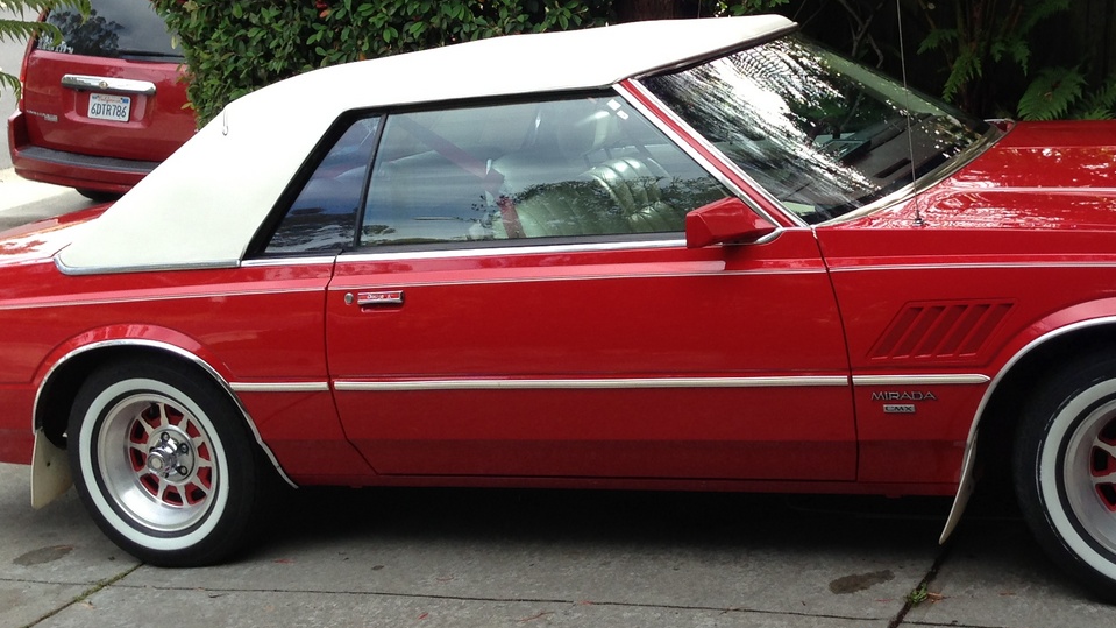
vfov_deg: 19.8
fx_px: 1775
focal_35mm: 60
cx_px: 763
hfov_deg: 34.5
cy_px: 130
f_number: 2.4
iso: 50
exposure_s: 1/240
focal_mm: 4.13
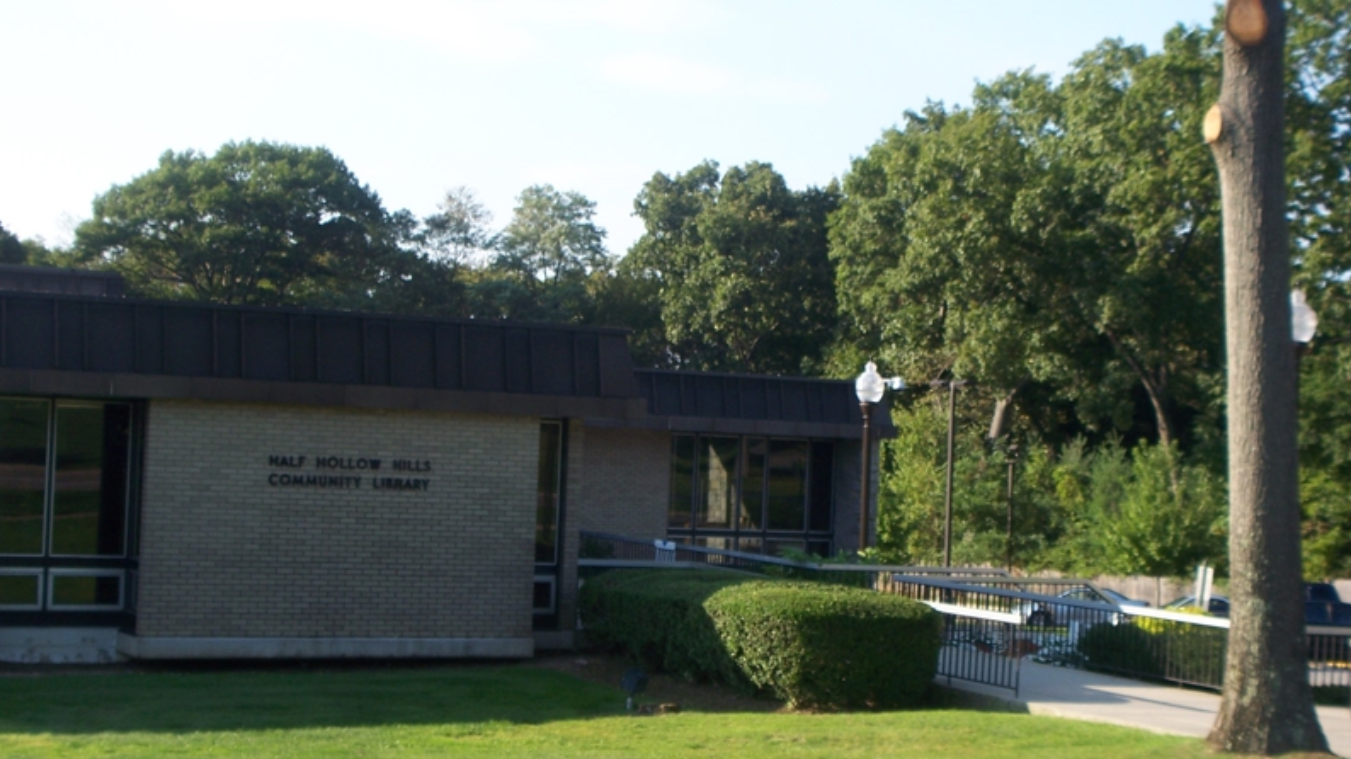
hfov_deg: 31.4
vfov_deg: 18.0
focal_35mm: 67
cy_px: 425
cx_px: 672
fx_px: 2399
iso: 64
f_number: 4.1
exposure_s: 1/200
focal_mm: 9.9
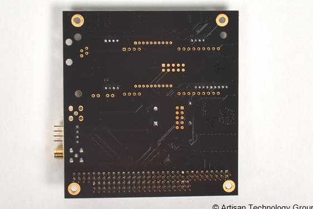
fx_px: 292
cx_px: 154
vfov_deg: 39.4
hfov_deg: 56.5
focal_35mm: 34
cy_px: 102
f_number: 10
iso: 100
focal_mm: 21
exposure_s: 1/200
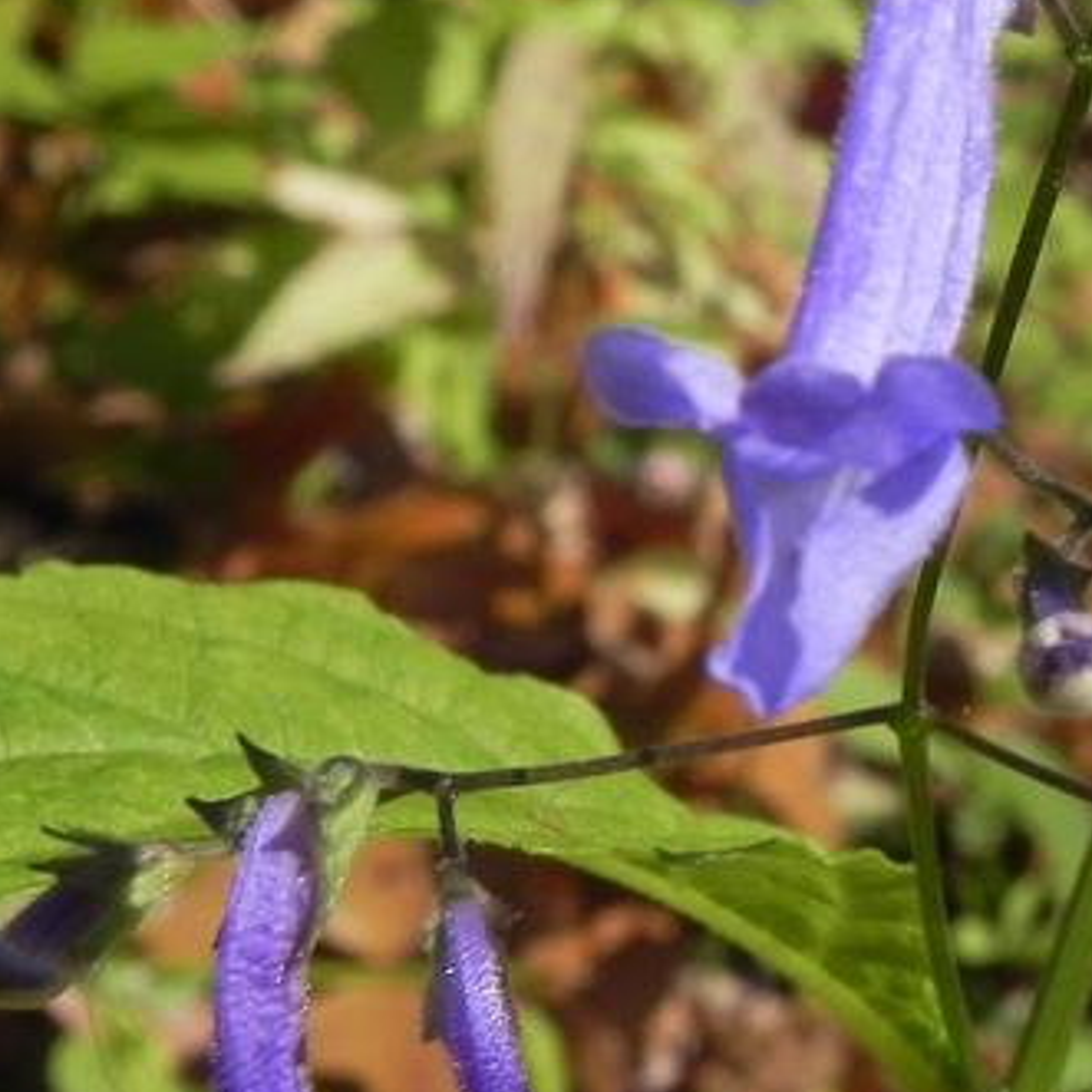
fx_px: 4390
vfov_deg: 14.1
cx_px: 1527
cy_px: 821
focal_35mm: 123
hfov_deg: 13.5
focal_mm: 8.2
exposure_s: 1/348
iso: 160
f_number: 7.1
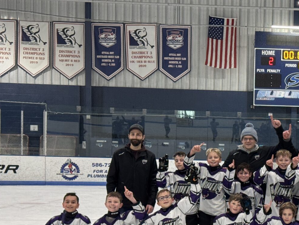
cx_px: 295
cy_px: 210
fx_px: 855
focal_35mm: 99
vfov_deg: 14.8
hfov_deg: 19.3
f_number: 1.78
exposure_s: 1/120
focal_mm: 6.76
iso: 160
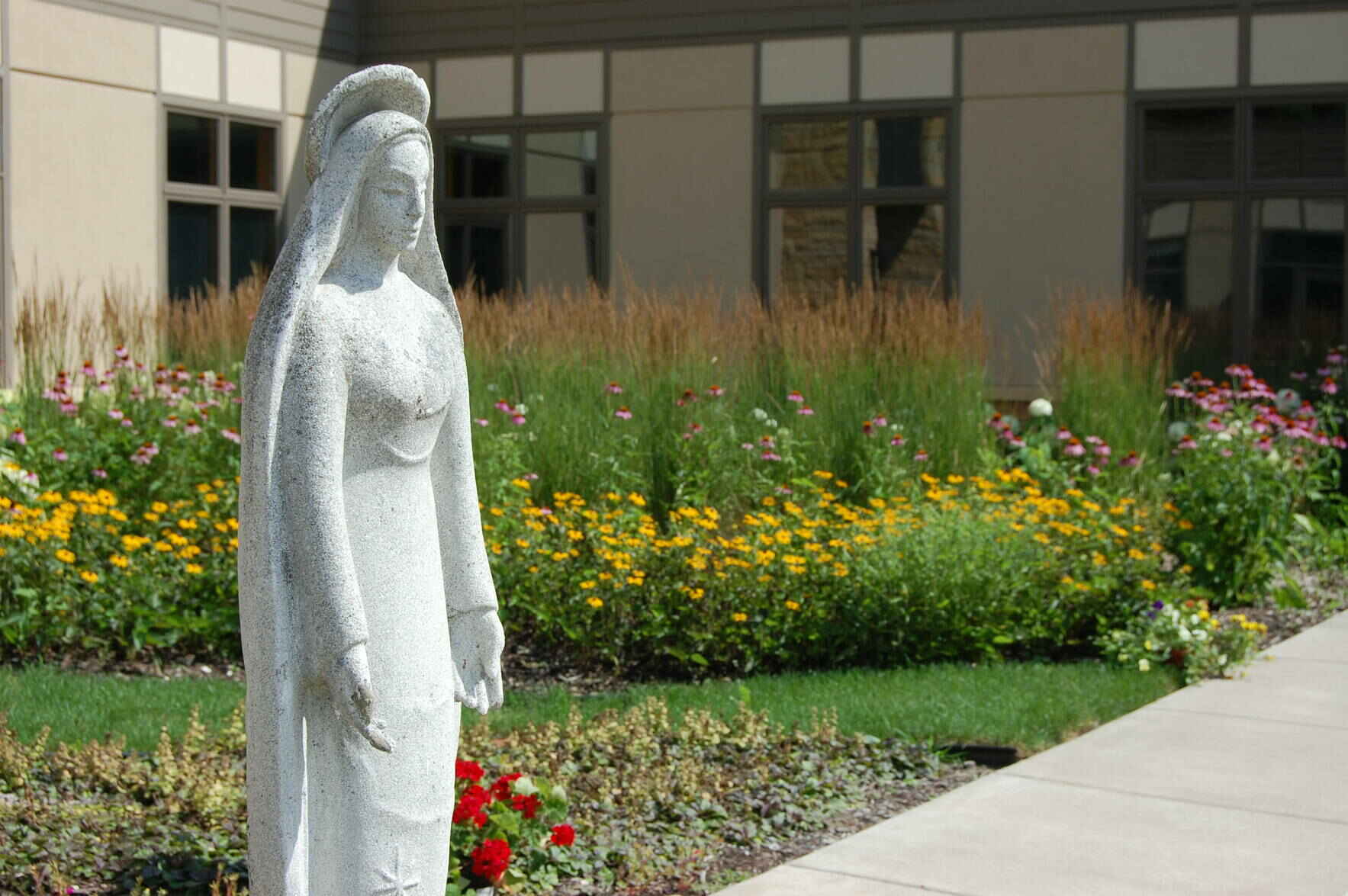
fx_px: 2132
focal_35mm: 57
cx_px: 674
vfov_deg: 23.7
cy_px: 448
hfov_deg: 35.1
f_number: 9
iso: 200
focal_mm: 38
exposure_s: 1/320
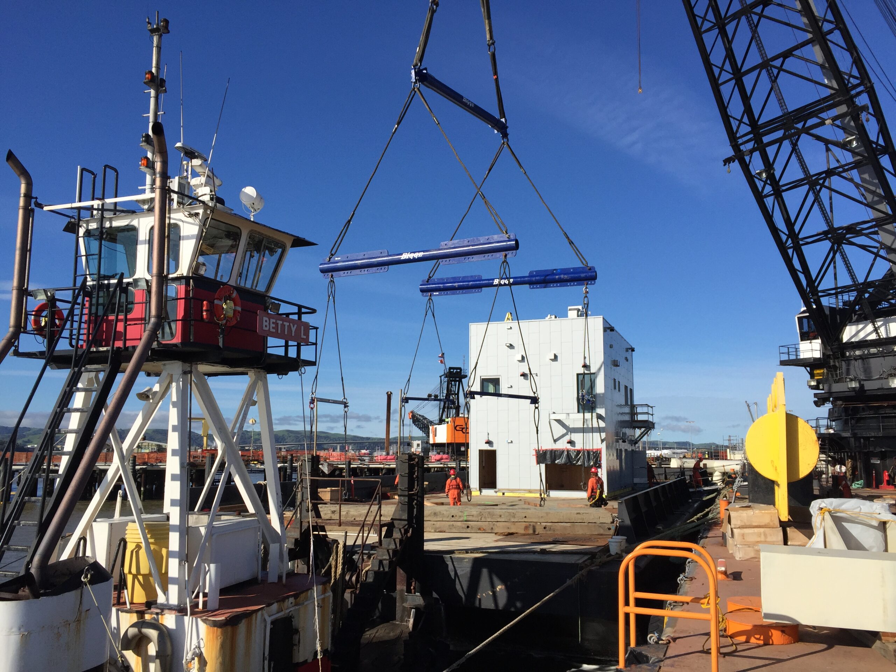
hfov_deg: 61.7
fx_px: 751
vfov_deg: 48.2
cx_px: 448
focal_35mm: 29
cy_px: 336
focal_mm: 4.15
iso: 32
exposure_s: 1/3300
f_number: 2.2
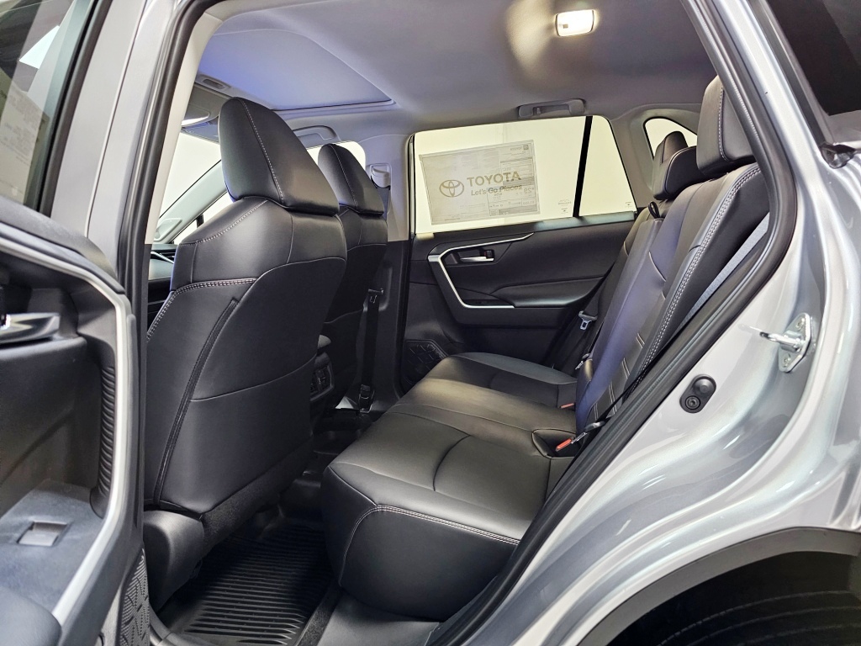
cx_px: 430
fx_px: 572
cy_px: 323
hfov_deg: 73.9
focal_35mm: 23
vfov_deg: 58.9
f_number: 1.7
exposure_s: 1/24
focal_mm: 6.3
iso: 1000
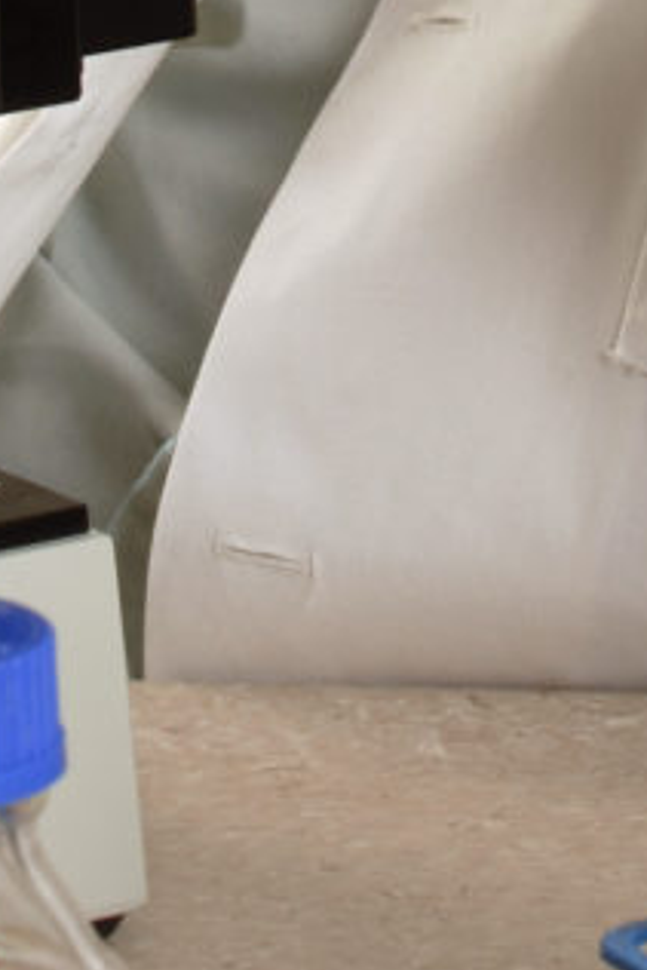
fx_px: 11740
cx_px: 521
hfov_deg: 3.2
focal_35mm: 436
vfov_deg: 4.7
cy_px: -585
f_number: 9
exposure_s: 1/125
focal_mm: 80
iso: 100
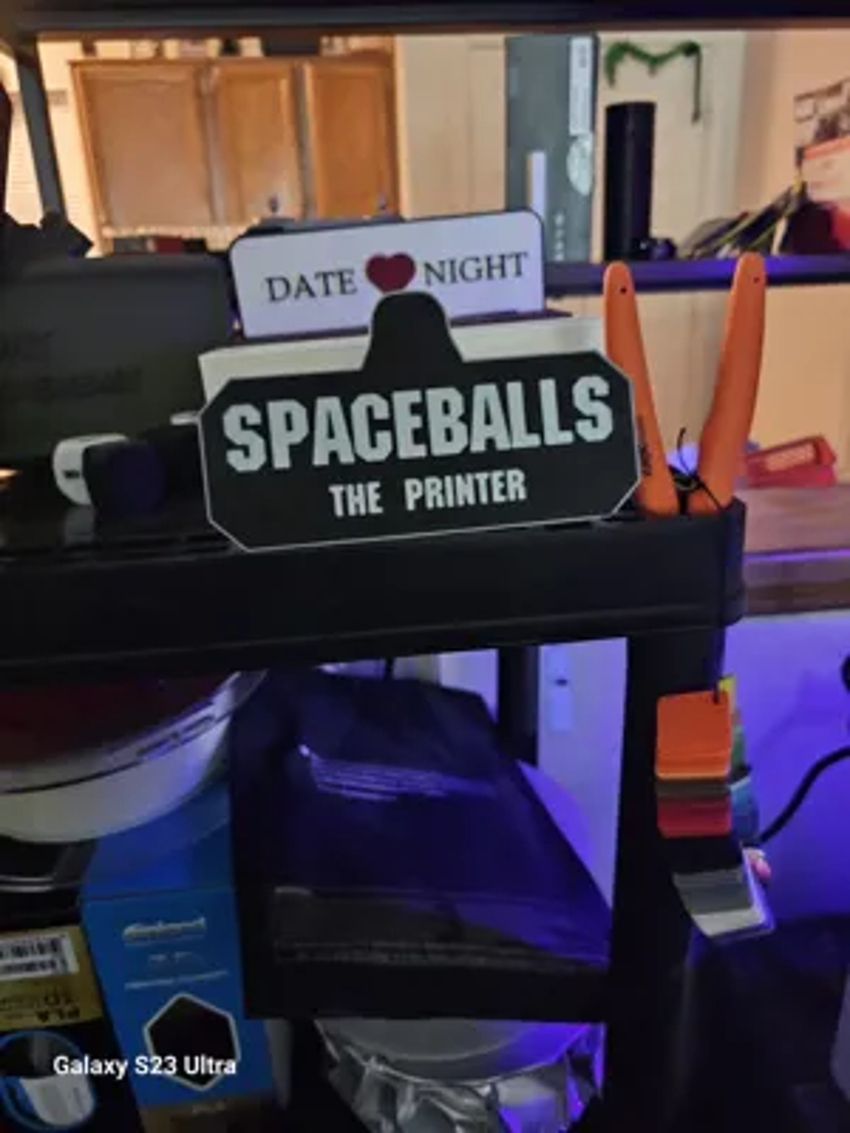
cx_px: 425
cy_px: 566
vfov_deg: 73.9
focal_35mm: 23
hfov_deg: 58.9
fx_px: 753
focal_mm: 6.3
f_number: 1.7
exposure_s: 1/15
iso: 3200
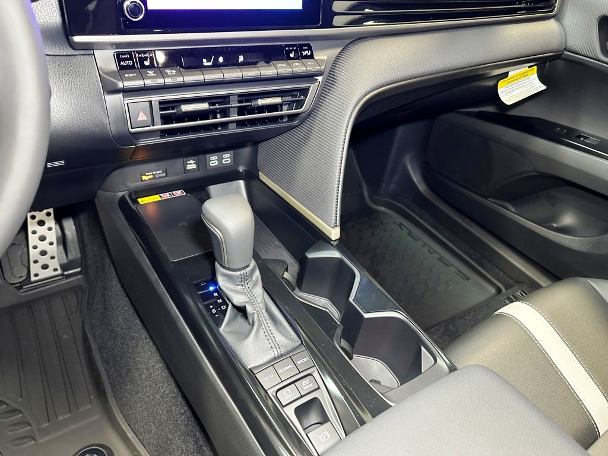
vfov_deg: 56.8
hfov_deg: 71.6
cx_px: 304
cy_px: 228
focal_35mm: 24
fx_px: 422
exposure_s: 1/30
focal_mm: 6.86
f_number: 1.78
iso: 1000
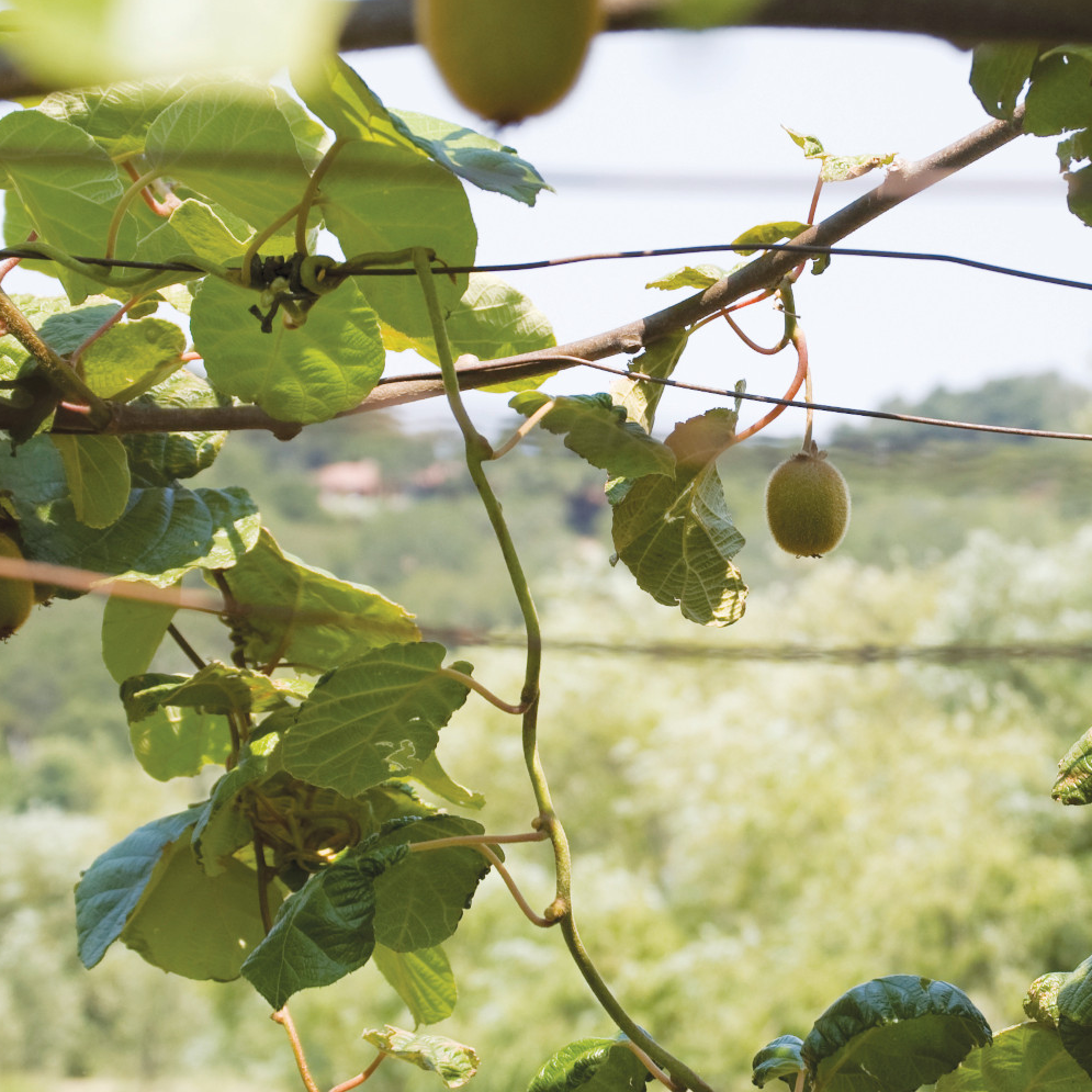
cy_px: 493
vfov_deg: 13.8
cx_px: 780
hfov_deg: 13.7
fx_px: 4524
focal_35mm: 127
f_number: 8
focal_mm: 55
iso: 200
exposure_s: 1/250
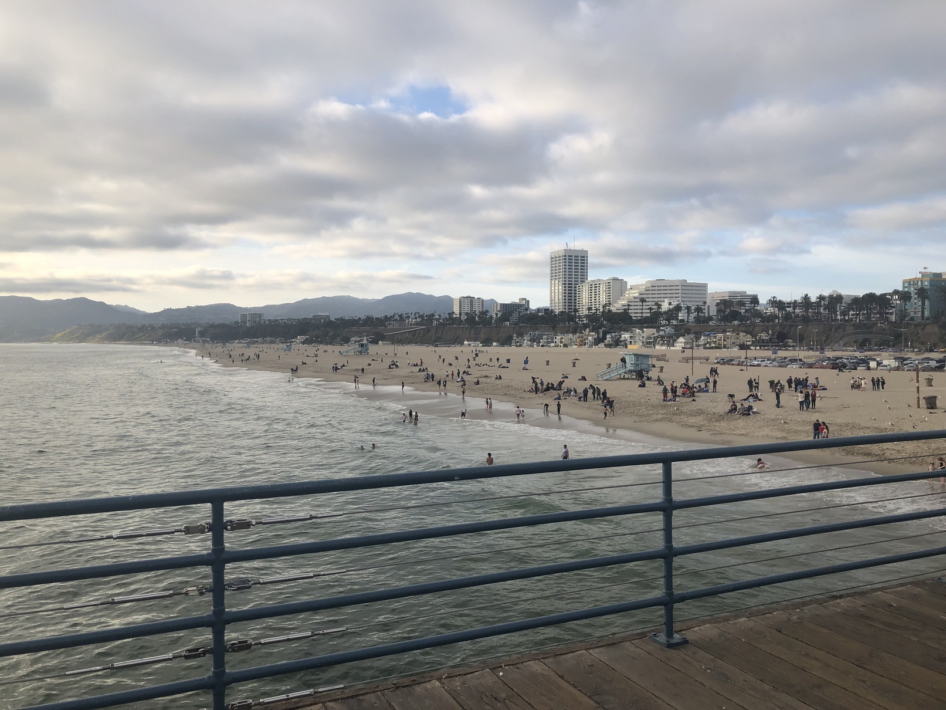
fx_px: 765
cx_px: 473
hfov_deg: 63.4
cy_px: 355
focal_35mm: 28
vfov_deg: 49.8
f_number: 1.8
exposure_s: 1/1333
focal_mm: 3.99
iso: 20
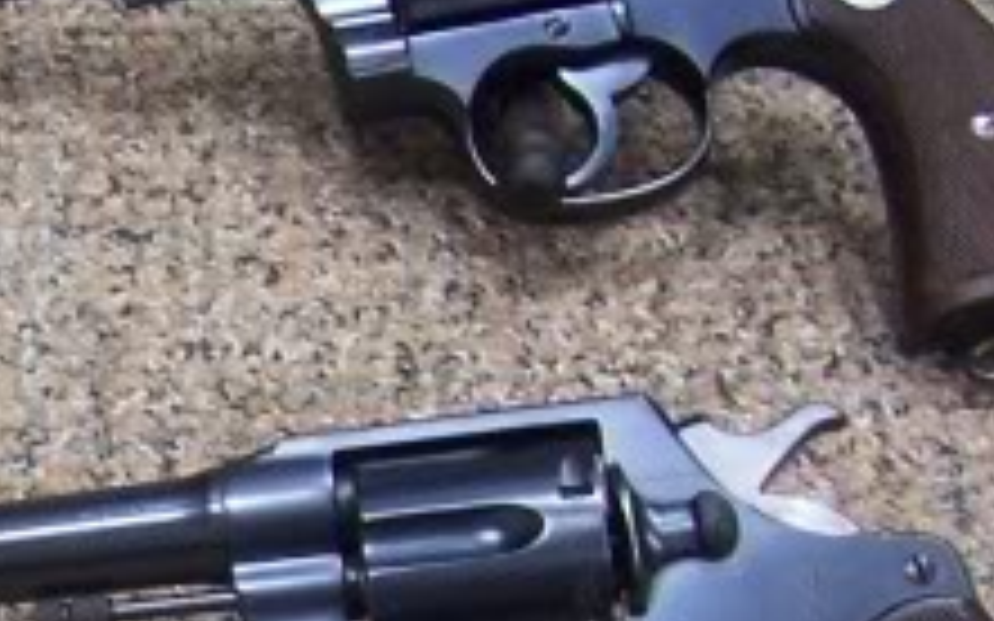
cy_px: 783
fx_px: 3954
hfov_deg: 13.5
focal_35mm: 146
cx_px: -463
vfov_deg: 8.9
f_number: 2.8
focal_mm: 6.3
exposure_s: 1/15
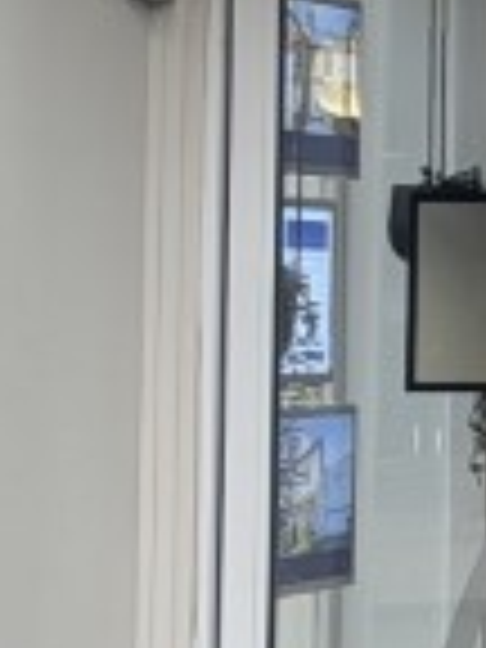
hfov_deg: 6.5
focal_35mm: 199
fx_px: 3725
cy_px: 144
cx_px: 1703
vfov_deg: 9.9
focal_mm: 6.81
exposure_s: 1/107
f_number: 1.85
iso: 41
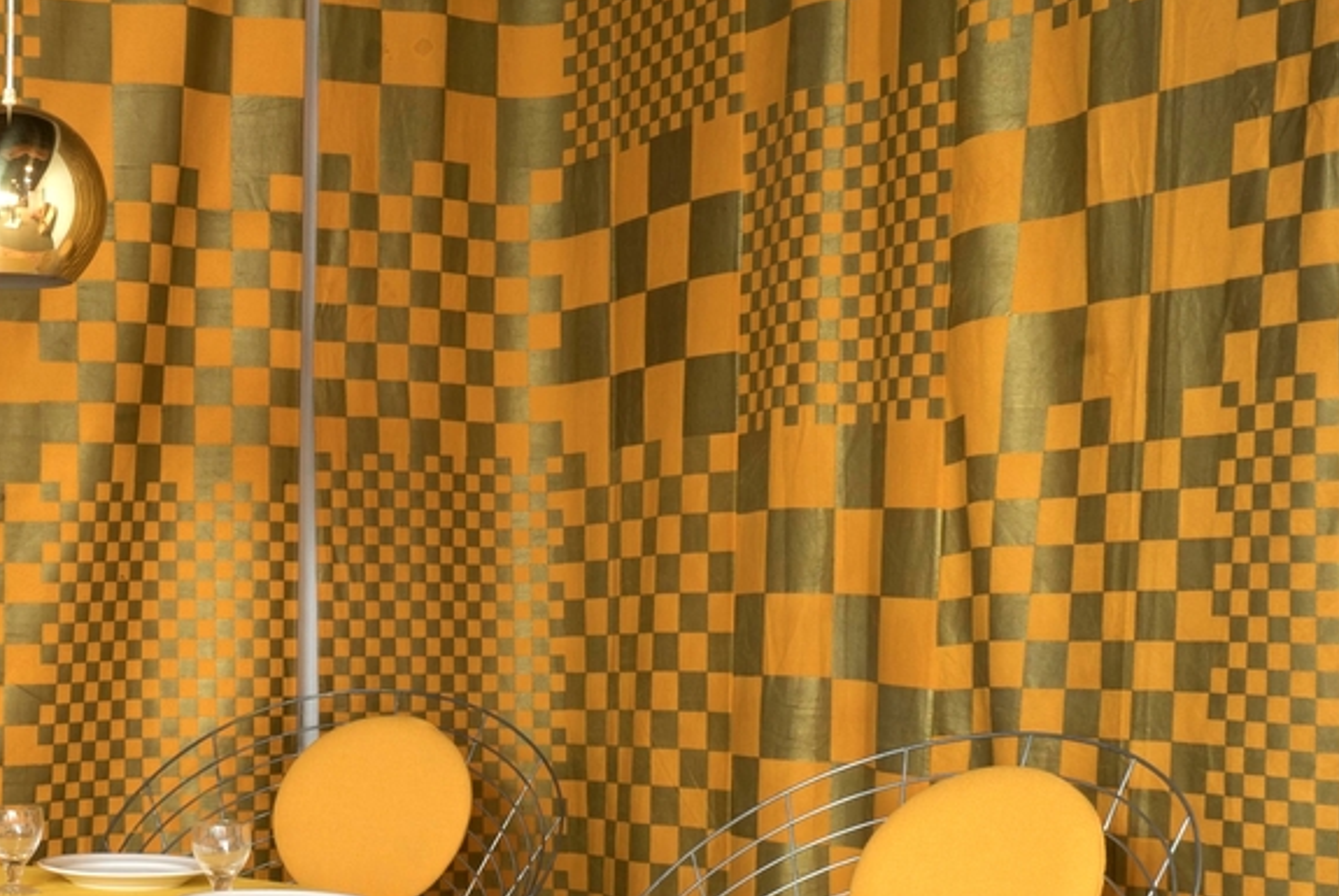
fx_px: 2719
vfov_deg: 18.6
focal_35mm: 73
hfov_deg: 26.2
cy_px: 705
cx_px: 2
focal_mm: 35
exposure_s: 6
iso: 200
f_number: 11
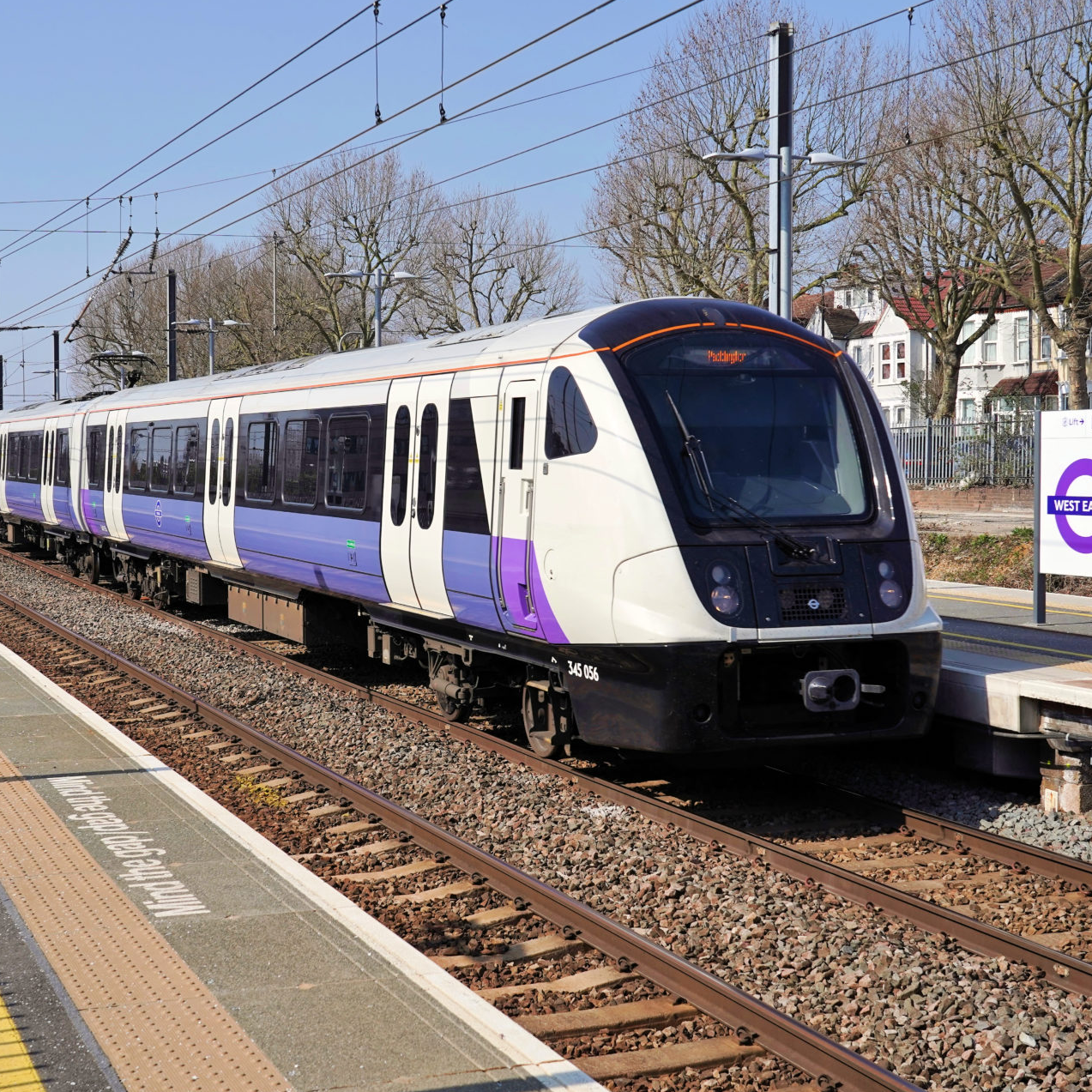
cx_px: 442
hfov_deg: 33.9
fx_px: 1785
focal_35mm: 50
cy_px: 545
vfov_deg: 34.0
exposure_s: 1/1000
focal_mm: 39
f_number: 8
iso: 250
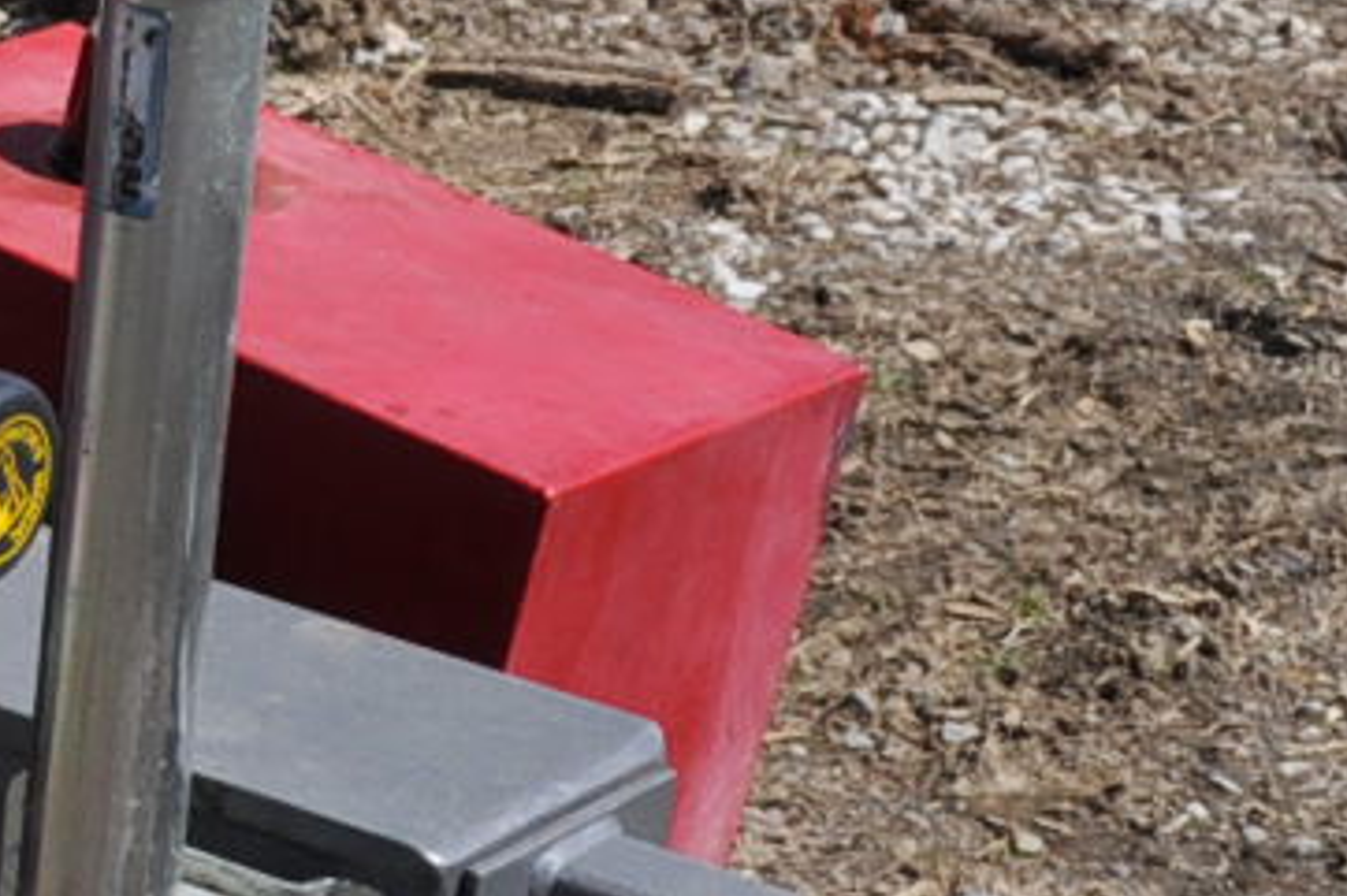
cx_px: -1436
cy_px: 424
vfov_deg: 6.4
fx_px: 7966
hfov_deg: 9.0
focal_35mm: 213
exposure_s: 1/500
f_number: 11
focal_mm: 24
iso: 200
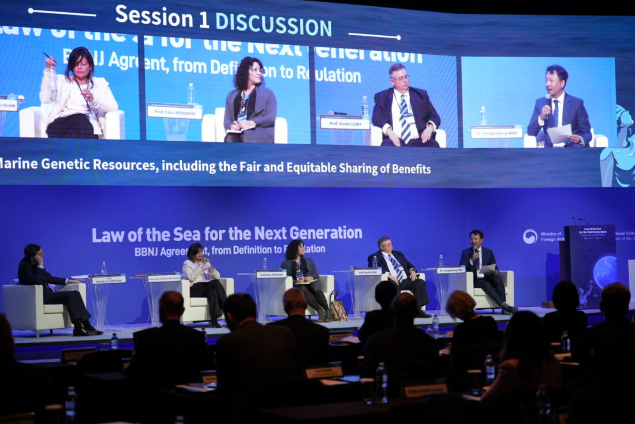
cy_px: 212
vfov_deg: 19.5
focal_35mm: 70
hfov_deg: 28.8
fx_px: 1235
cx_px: 318
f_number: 2.8
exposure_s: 1/200
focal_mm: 70
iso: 400
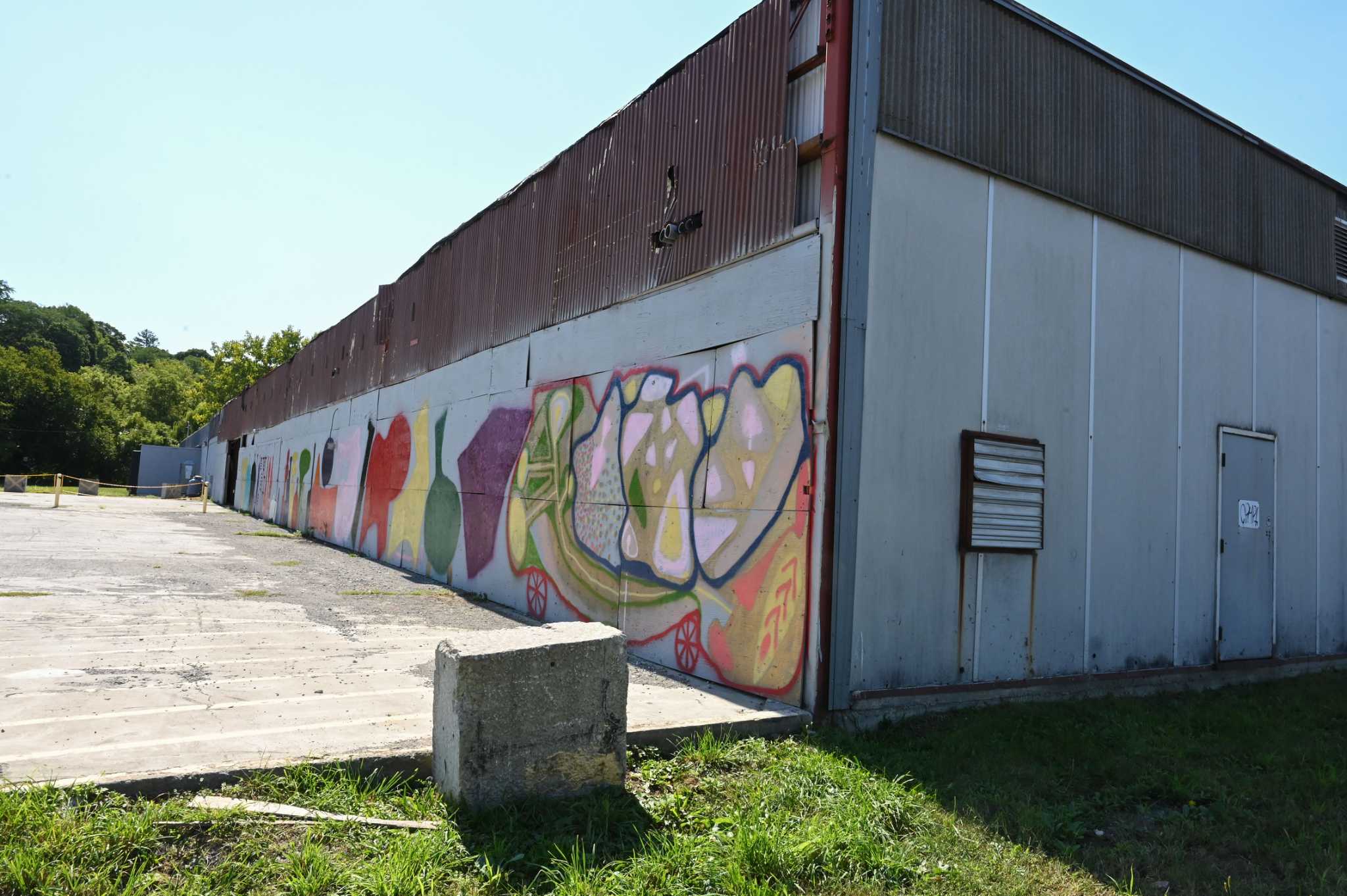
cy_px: 448
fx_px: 897
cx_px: 674
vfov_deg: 53.1
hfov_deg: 73.8
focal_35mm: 24
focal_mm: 24
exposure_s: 1/500
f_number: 18
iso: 1600
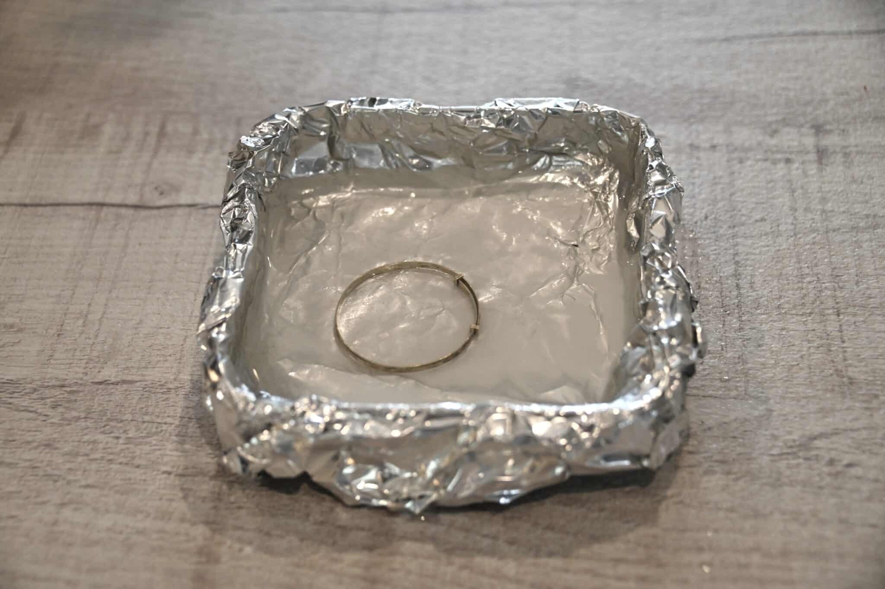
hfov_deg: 29.7
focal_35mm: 68
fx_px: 1671
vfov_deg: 20.0
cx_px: 442
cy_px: 294
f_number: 4.8
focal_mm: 68
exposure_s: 1/125
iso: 1600
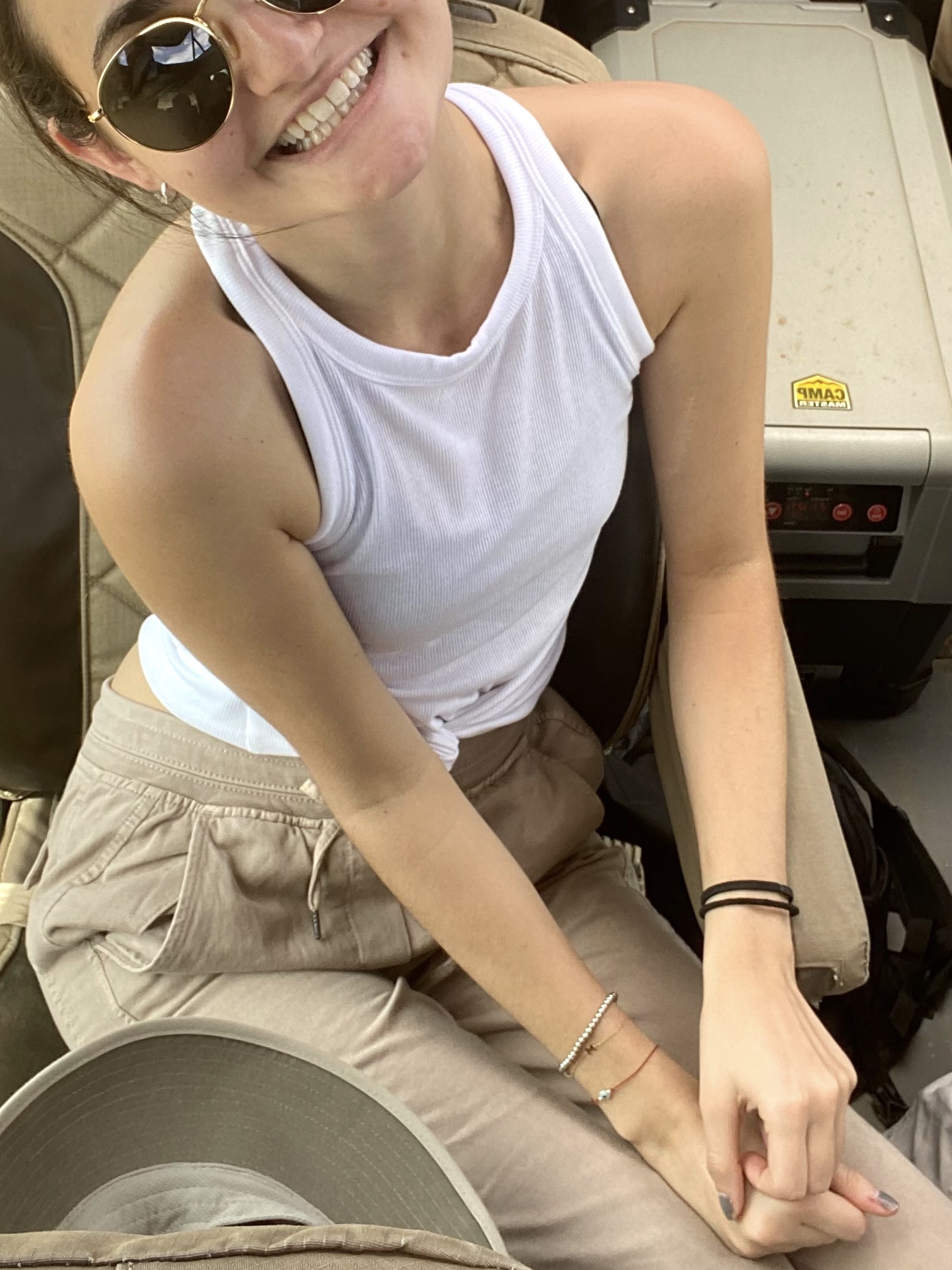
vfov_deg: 40.9
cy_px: 466
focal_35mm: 46
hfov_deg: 31.5
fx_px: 1687
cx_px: 489
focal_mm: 2.71
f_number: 2.2
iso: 32
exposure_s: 1/122
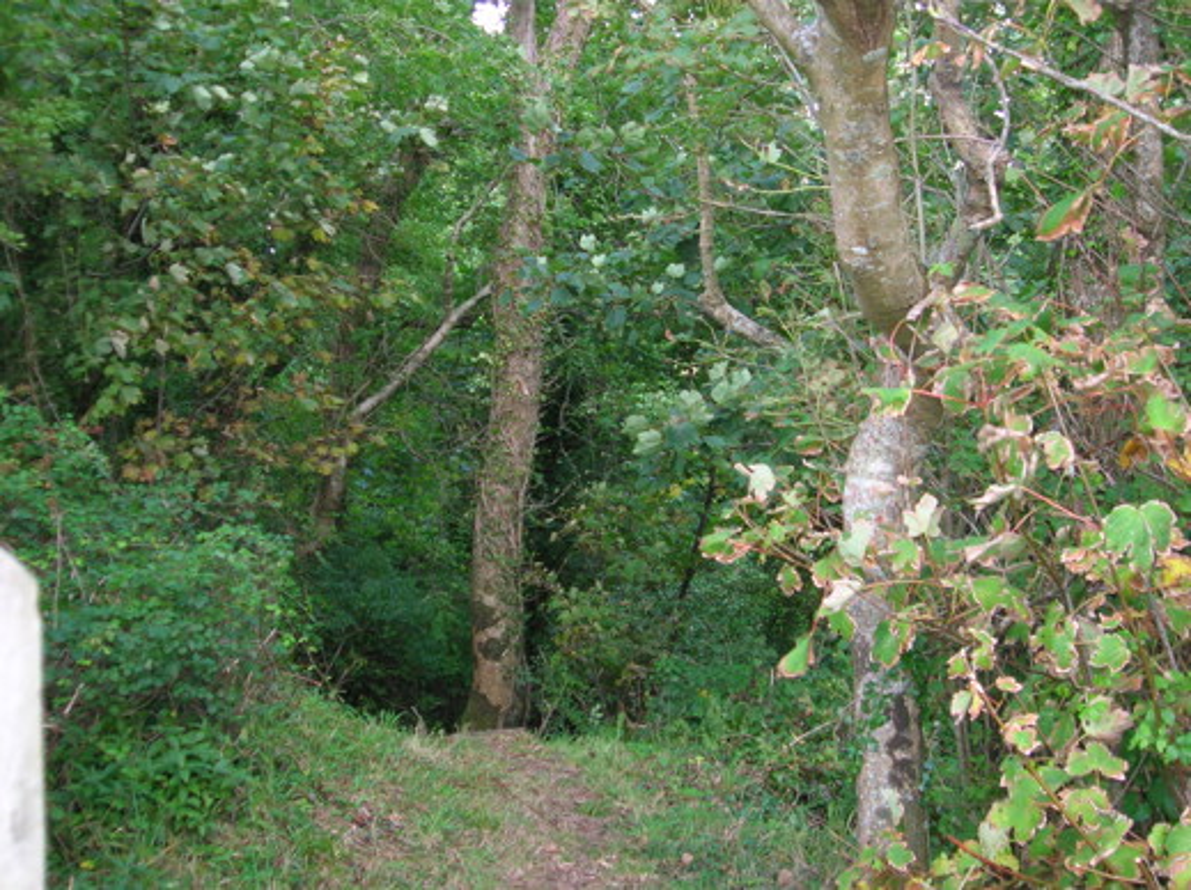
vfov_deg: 31.5
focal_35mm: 46
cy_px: 445
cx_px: 596
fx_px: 1581
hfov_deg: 41.3
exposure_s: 1/30
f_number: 3.2
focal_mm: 7.7
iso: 55
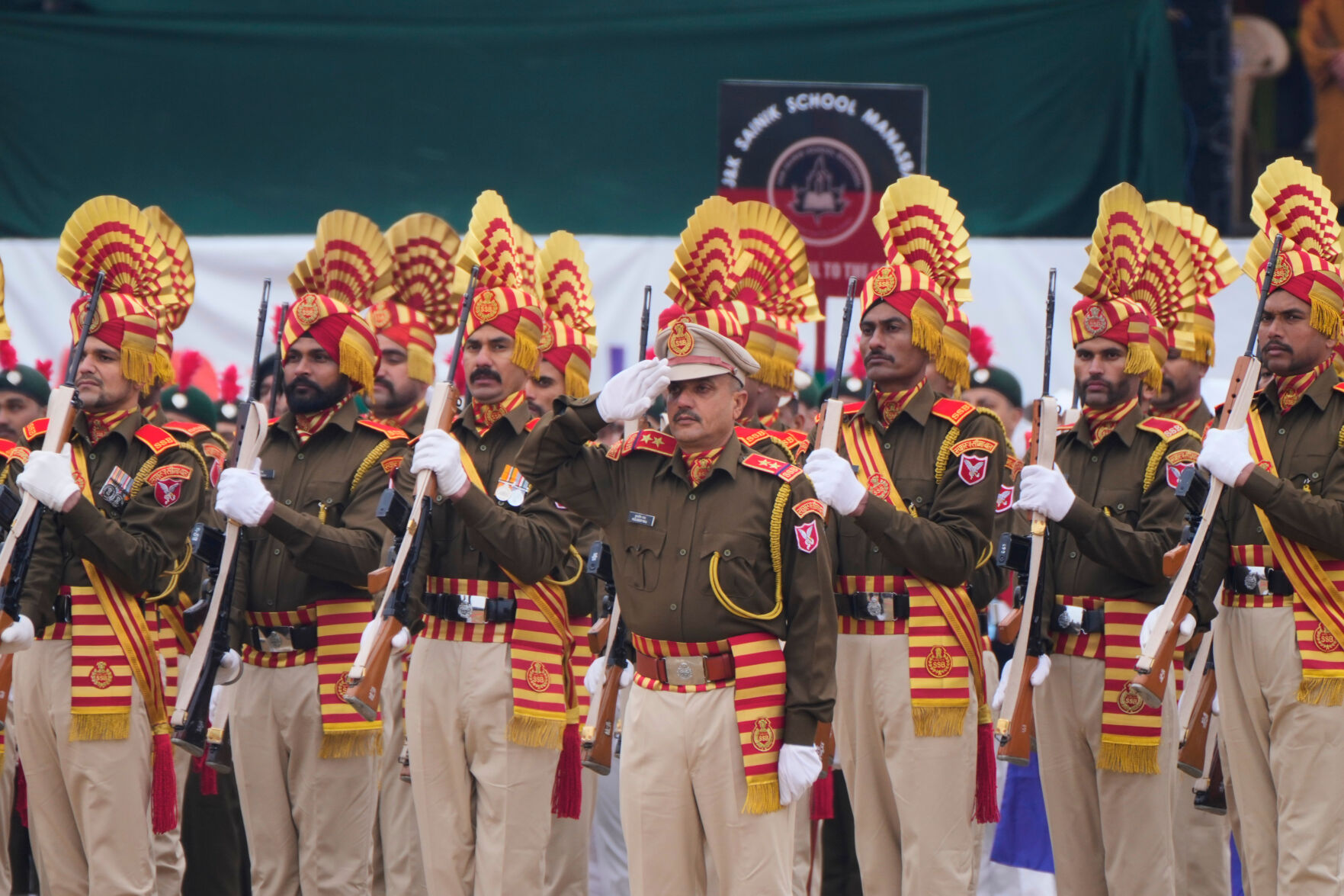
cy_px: 448
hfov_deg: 2.5
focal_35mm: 840
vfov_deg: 1.6
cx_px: 672
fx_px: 31355
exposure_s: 1/160
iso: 400
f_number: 8
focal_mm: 560
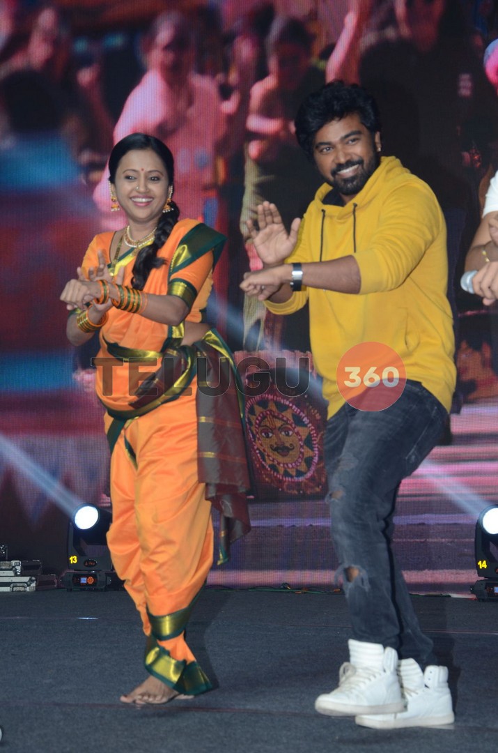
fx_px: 1939
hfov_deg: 14.6
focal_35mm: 93
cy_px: 376
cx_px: 249
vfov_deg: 22.0
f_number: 6.3
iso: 640
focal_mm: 62
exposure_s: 1/125
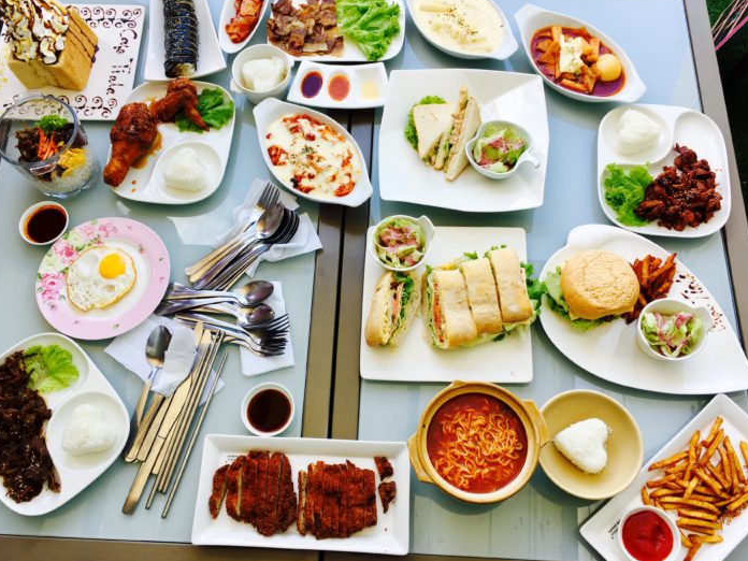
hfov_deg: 56.8
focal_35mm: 32
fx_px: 691
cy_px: 268
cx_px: 364
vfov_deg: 44.1
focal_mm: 4.15
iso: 25
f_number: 2.2
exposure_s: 1/150
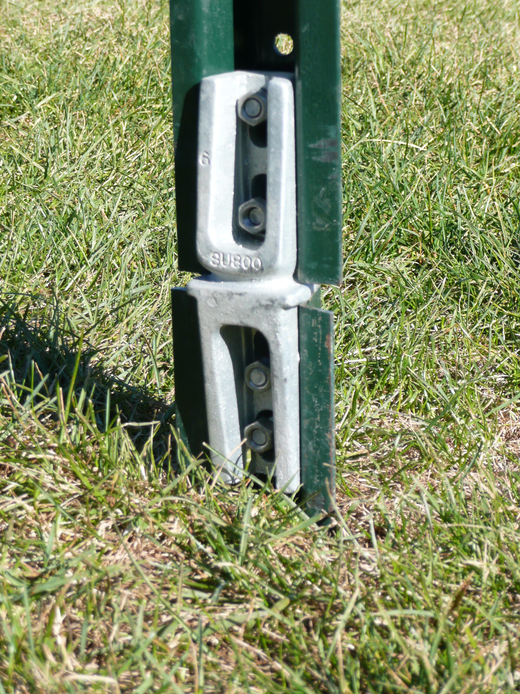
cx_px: 260
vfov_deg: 19.1
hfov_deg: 14.4
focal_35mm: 103
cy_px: 347
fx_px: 2063
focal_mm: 16.9
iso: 100
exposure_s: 1/250
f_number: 4.7
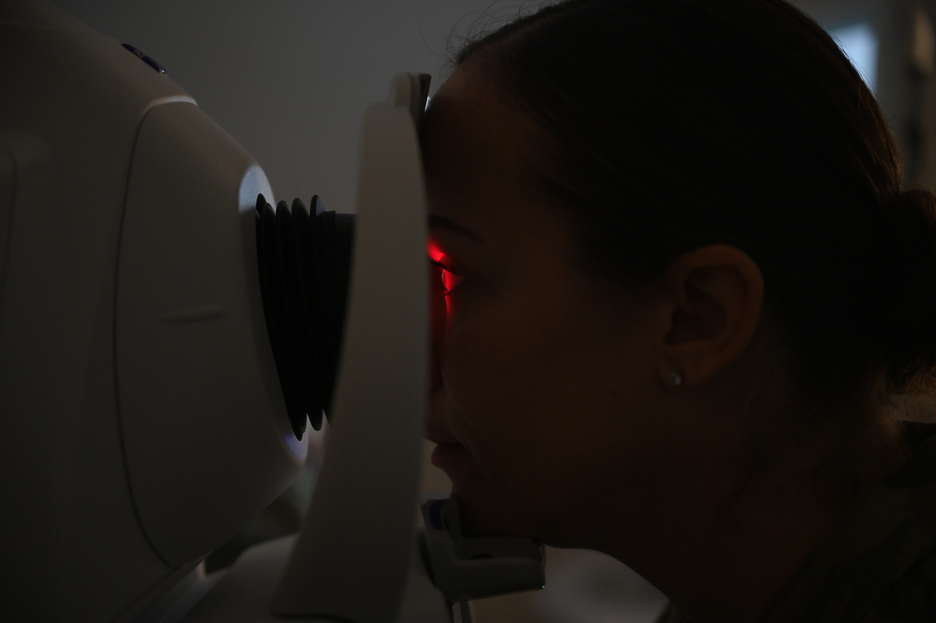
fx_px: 1819
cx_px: 468
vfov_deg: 19.4
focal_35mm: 70
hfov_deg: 28.9
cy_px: 312
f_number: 2.8
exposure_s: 1/60
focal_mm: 70
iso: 3200
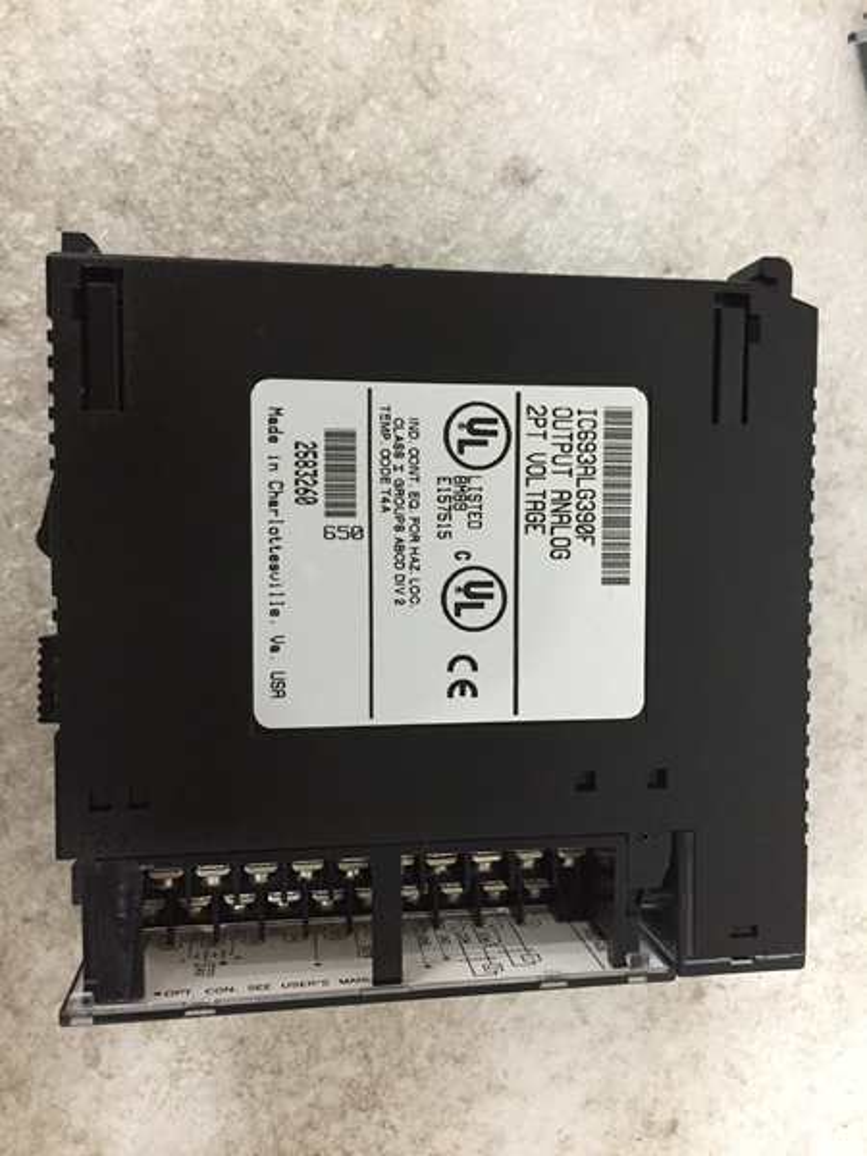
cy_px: 578
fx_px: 968
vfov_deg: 61.7
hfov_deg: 48.2
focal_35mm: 29
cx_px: 434
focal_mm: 4.15
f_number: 2.2
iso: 250
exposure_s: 1/33
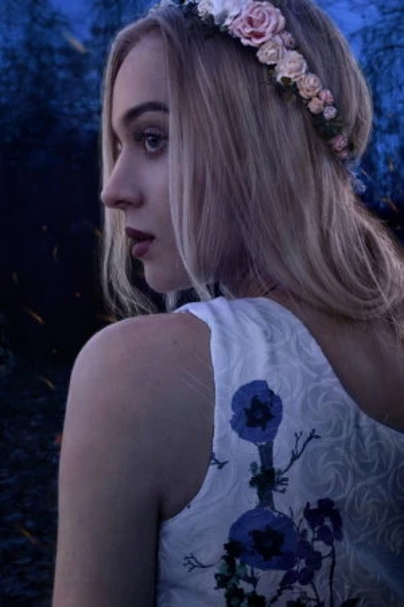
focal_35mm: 54
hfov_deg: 25.1
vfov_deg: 36.9
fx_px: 909
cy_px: 304
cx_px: 202
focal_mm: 36
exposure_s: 1/50
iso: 400
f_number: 5.6
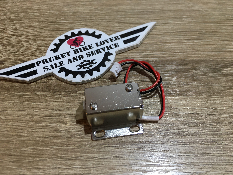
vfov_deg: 48.2
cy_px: 88
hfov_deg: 61.7
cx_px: 116
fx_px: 195
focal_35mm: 29
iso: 125
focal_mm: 4.15
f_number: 2.2
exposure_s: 1/33
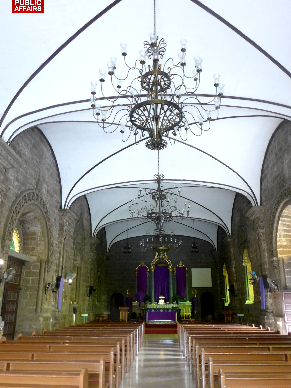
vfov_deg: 61.6
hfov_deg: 48.2
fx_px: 325
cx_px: 150
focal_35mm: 29
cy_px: 202
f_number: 3.2
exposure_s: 1/15
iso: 400
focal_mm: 5.1
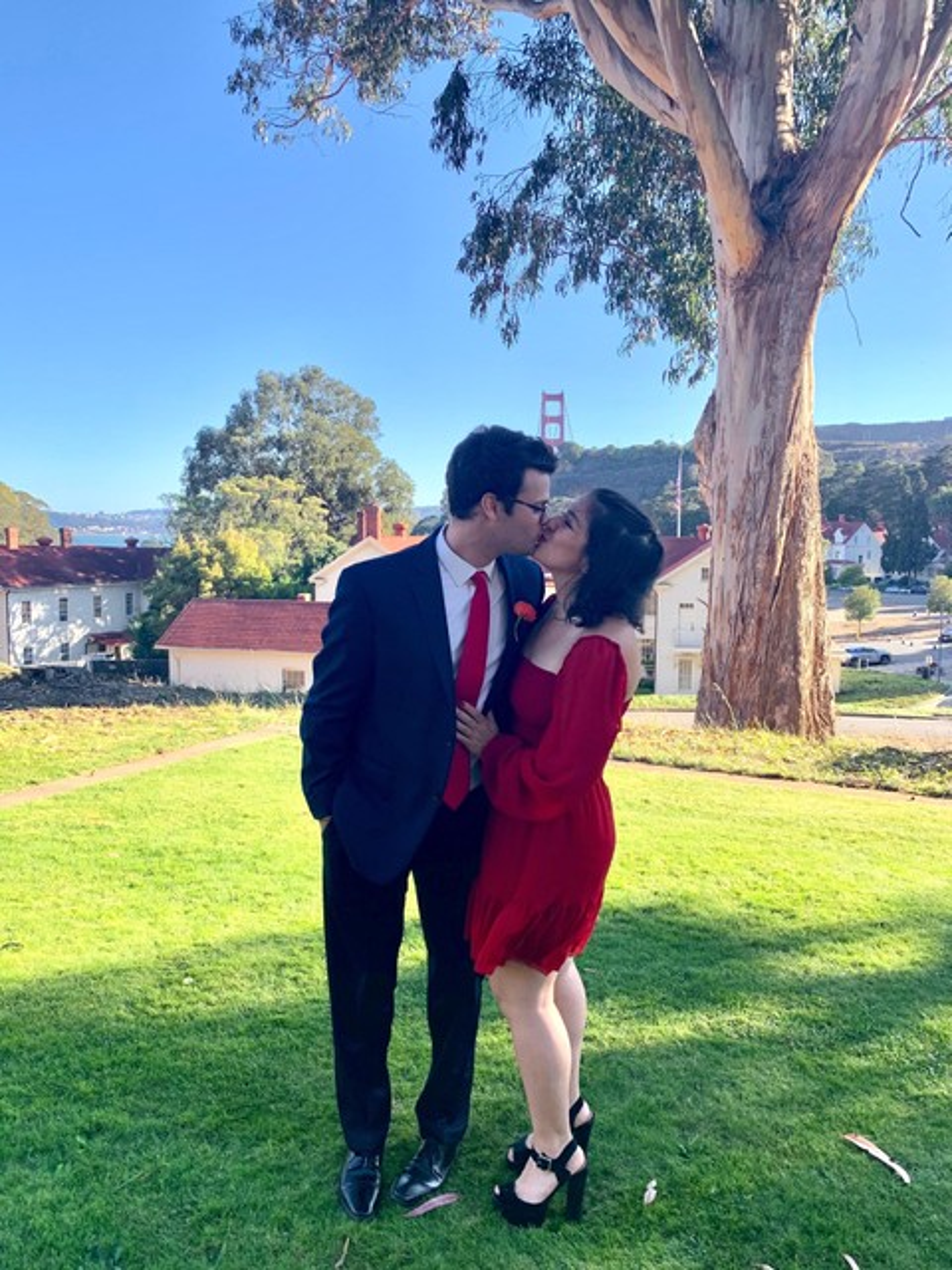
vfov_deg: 67.3
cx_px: 476
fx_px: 953
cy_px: 635
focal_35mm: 26
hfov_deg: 53.1
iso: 25
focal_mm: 4.25
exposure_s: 1/450
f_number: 1.8
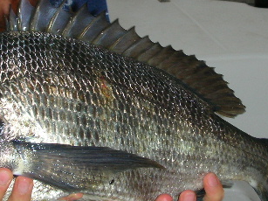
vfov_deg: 20.0
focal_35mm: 73
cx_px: 97
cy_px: 48
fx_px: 565
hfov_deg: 26.6
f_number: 3
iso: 50
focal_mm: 5.8
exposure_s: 1/60.1
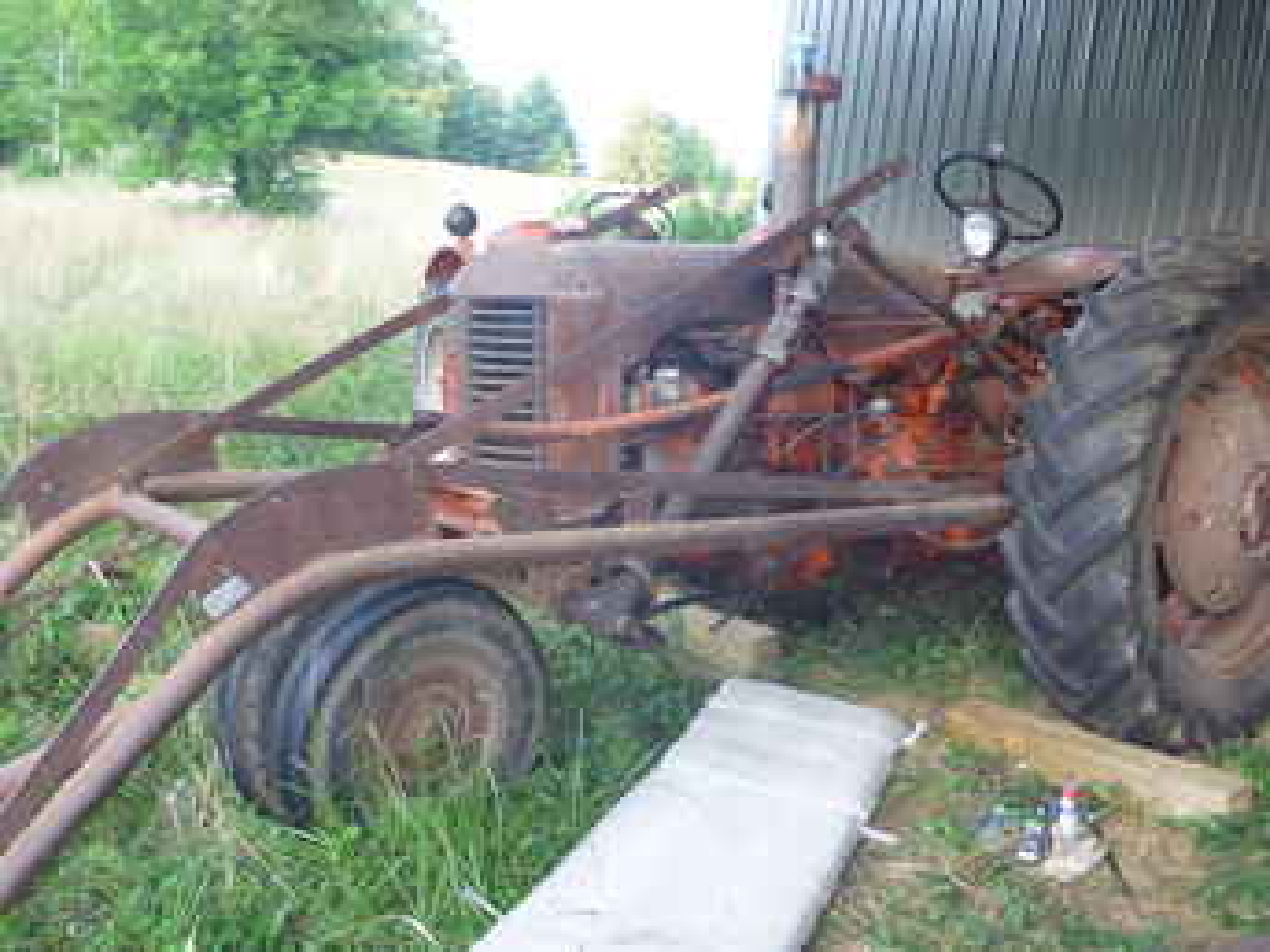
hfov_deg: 49.0
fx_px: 1394
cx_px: 635
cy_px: 476
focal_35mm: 38
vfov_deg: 37.7
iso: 400
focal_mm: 6.8
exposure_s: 1/60
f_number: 4
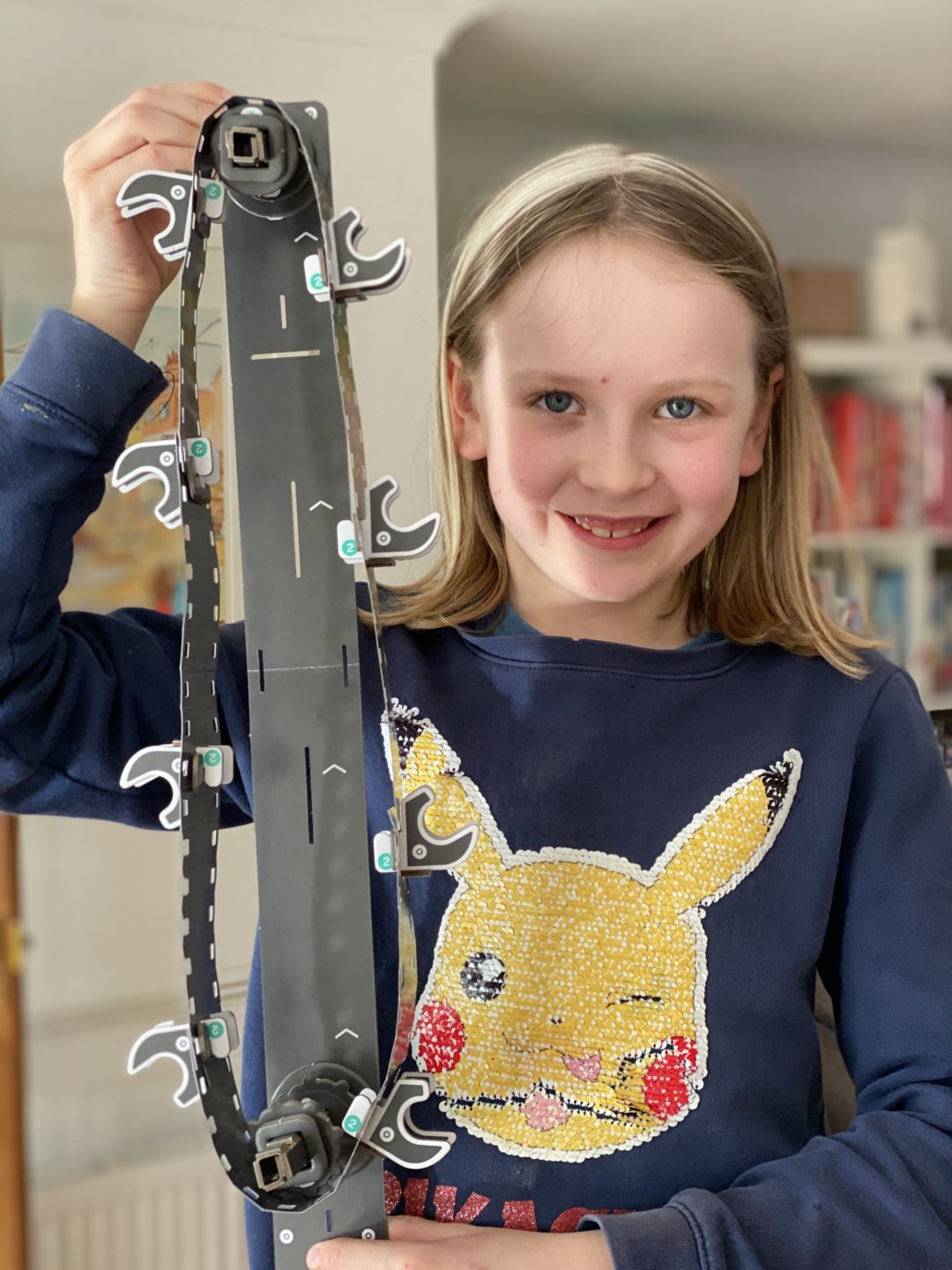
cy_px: 635
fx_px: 1907
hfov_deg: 28.0
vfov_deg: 36.8
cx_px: 476
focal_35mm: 52
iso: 160
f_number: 2
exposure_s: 1/122
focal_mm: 6
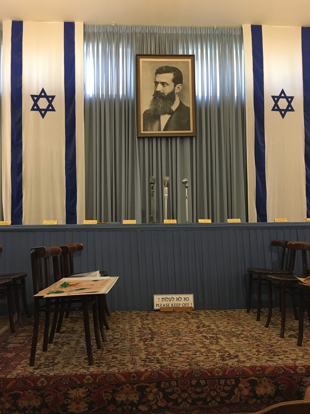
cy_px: 207
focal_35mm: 29
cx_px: 155
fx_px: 346
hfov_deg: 48.2
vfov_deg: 61.7
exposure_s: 1/25
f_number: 2.2
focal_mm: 4.15
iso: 200
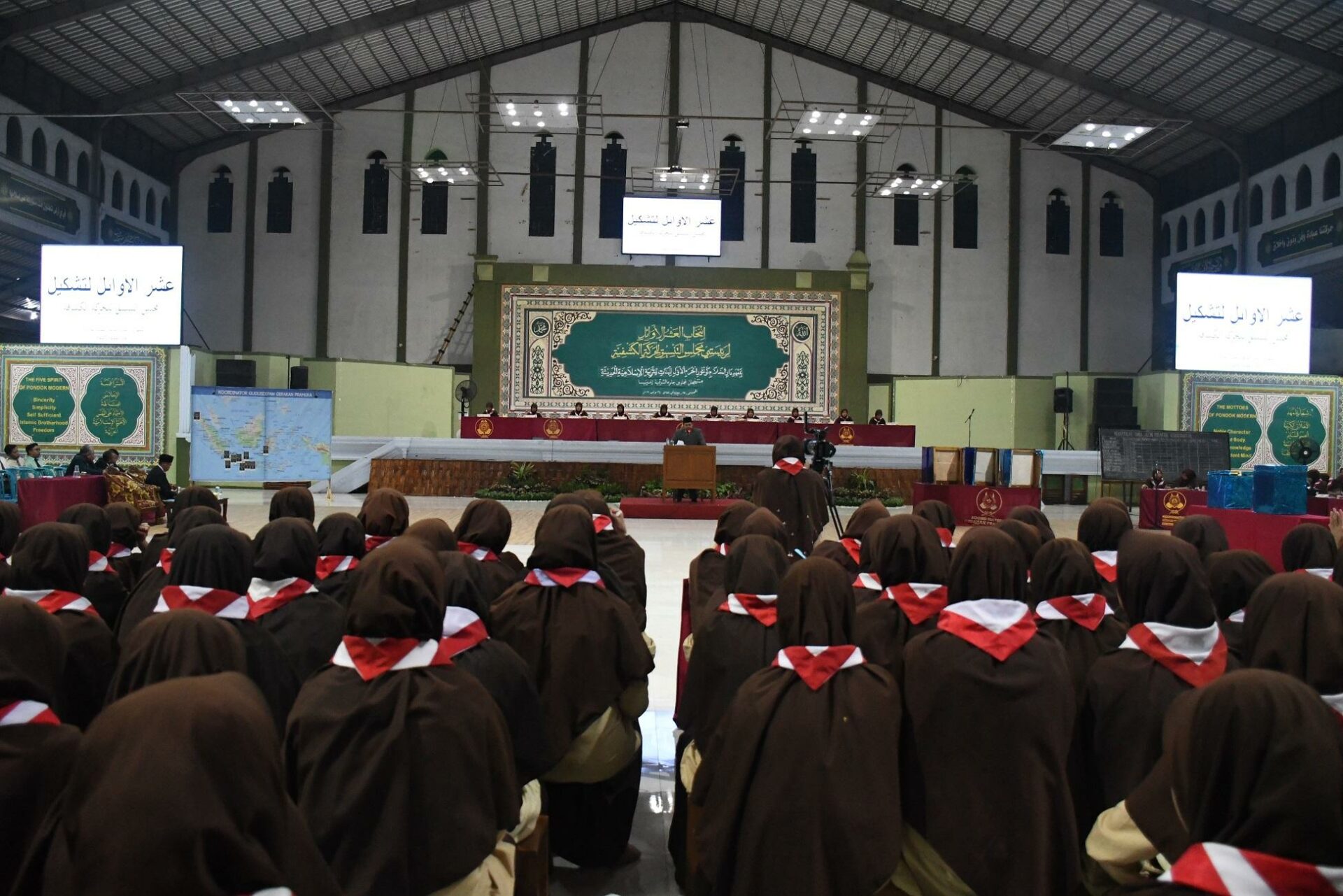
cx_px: 672
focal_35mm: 27
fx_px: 1007
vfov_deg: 48.0
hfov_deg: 67.4
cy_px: 448
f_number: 3.5
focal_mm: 18
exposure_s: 1/160
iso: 5000
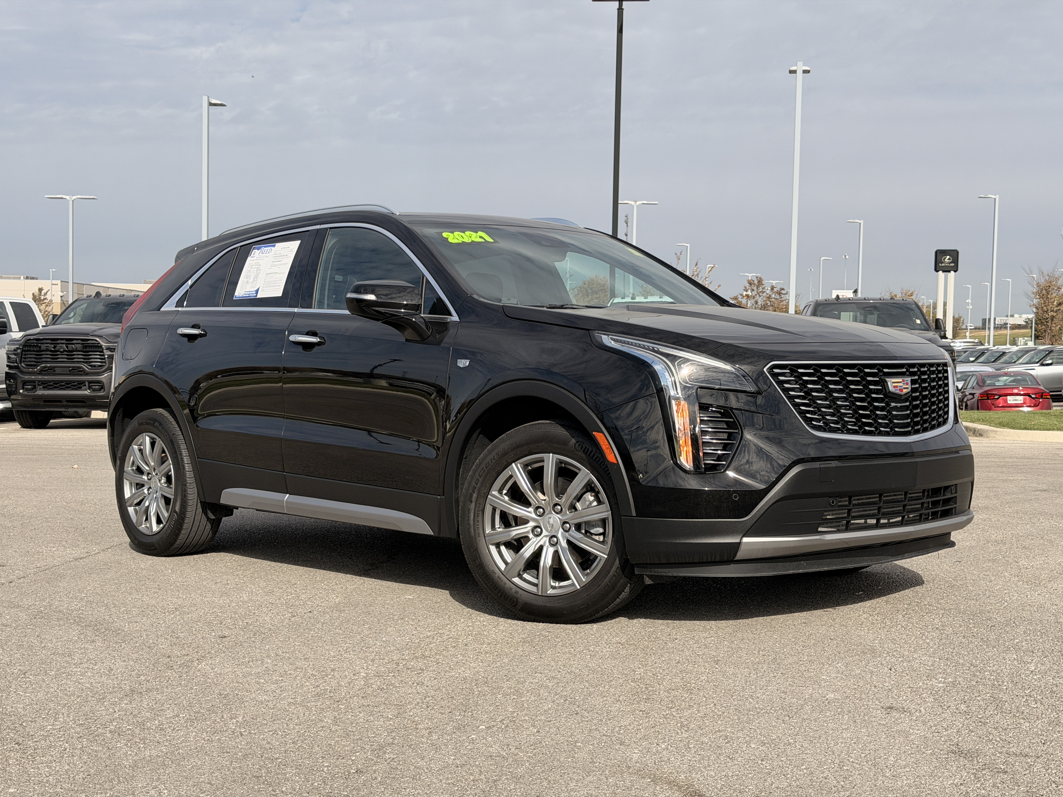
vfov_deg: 30.3
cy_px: 398
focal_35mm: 48
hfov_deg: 39.7
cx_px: 532
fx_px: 1474
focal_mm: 6.76
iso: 64
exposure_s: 1/6024
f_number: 1.78
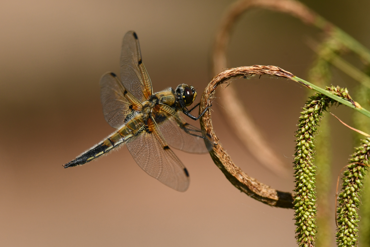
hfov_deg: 4.6
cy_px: 124
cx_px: 185
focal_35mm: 450
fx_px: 4624
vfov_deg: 3.1
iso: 220
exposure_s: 1/2000
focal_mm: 300
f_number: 5.6
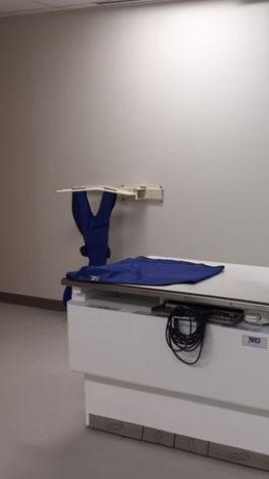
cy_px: 224
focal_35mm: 45
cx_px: 316
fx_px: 571
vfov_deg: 45.5
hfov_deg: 24.3
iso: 40
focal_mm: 4.15
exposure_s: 1/60
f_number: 2.2
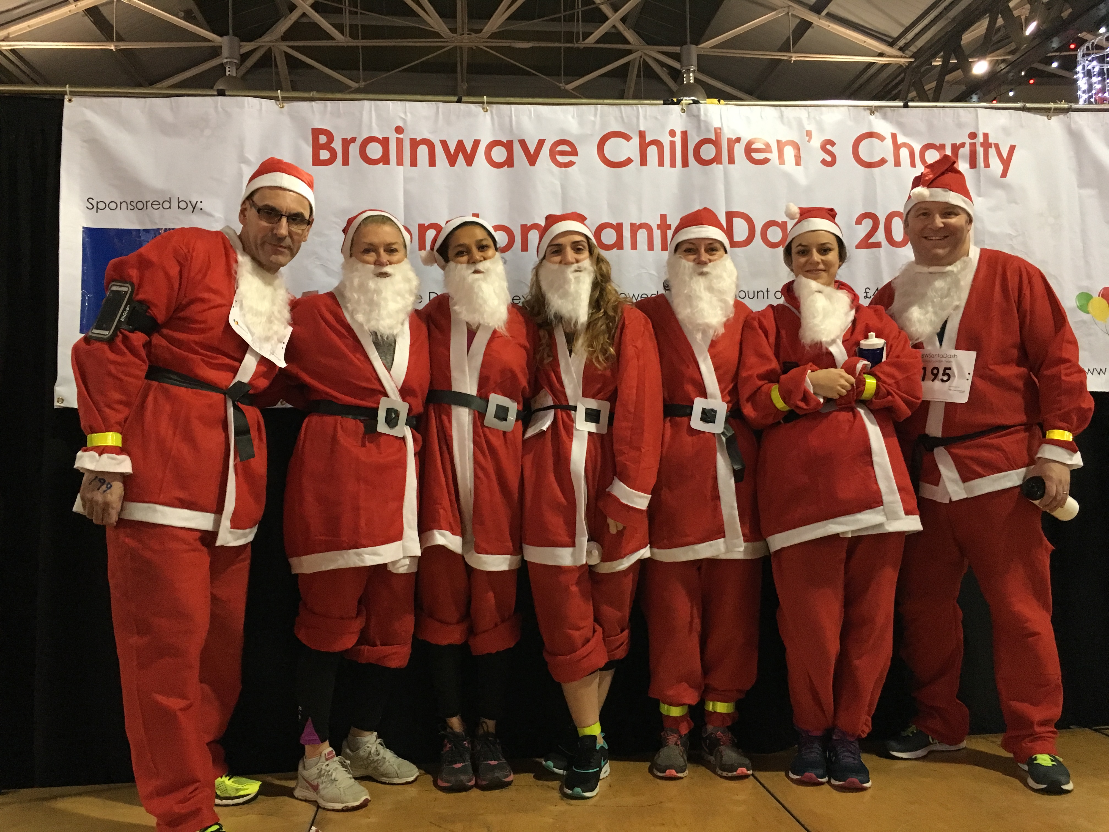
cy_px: 416
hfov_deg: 61.7
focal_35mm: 29
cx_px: 554
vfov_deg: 48.2
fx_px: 929
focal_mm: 4.15
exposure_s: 1/25
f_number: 2.2
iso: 200
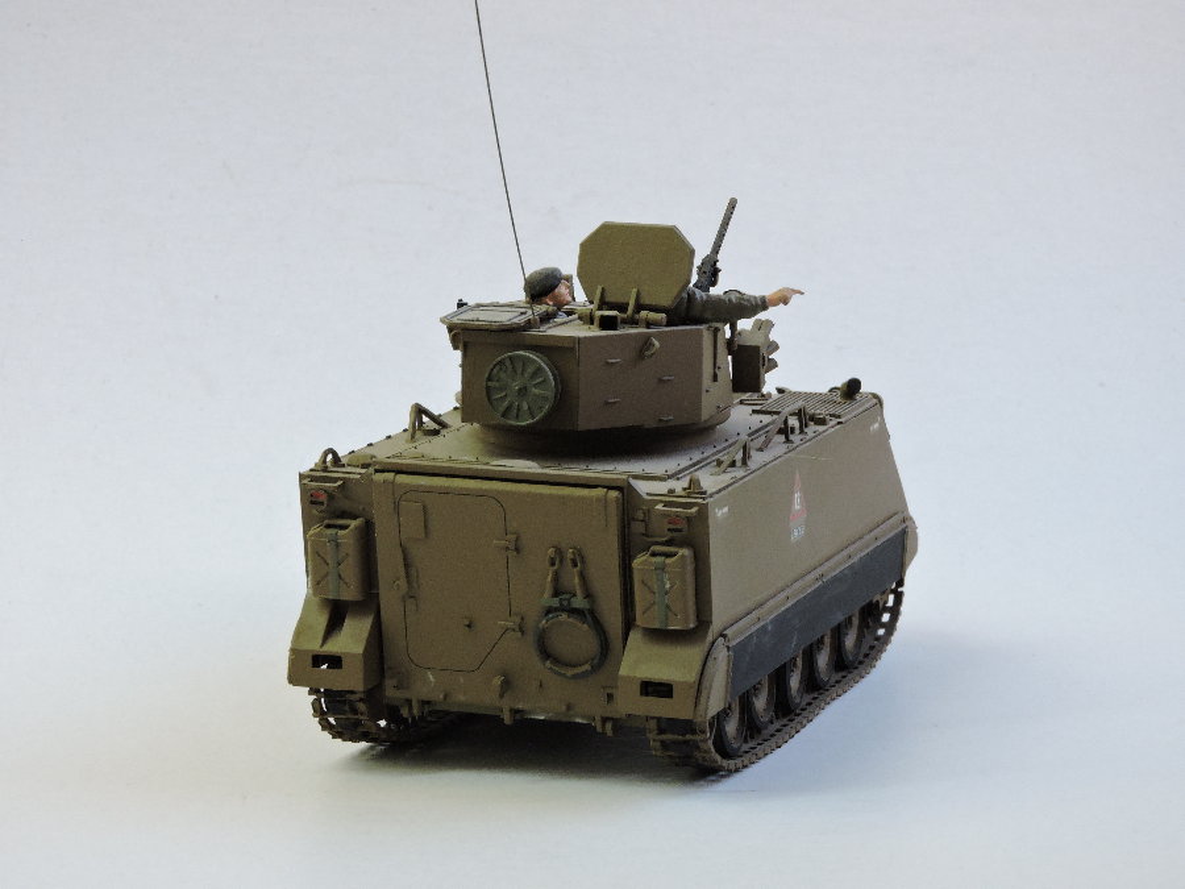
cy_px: 444
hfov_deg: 15.8
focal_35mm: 125
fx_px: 4279
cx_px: 592
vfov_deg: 11.9
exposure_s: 1/40
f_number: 5
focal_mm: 22.4
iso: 400
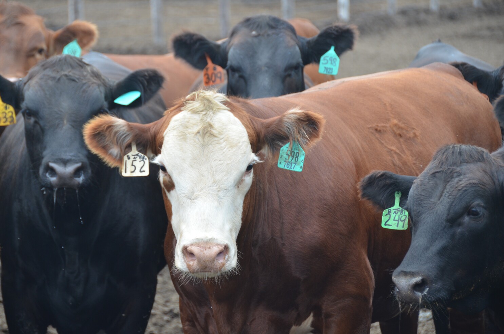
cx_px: 252
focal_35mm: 180
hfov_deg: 11.4
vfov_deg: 7.6
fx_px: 2515
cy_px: 167
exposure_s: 1/400
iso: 400
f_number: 5.3
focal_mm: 120
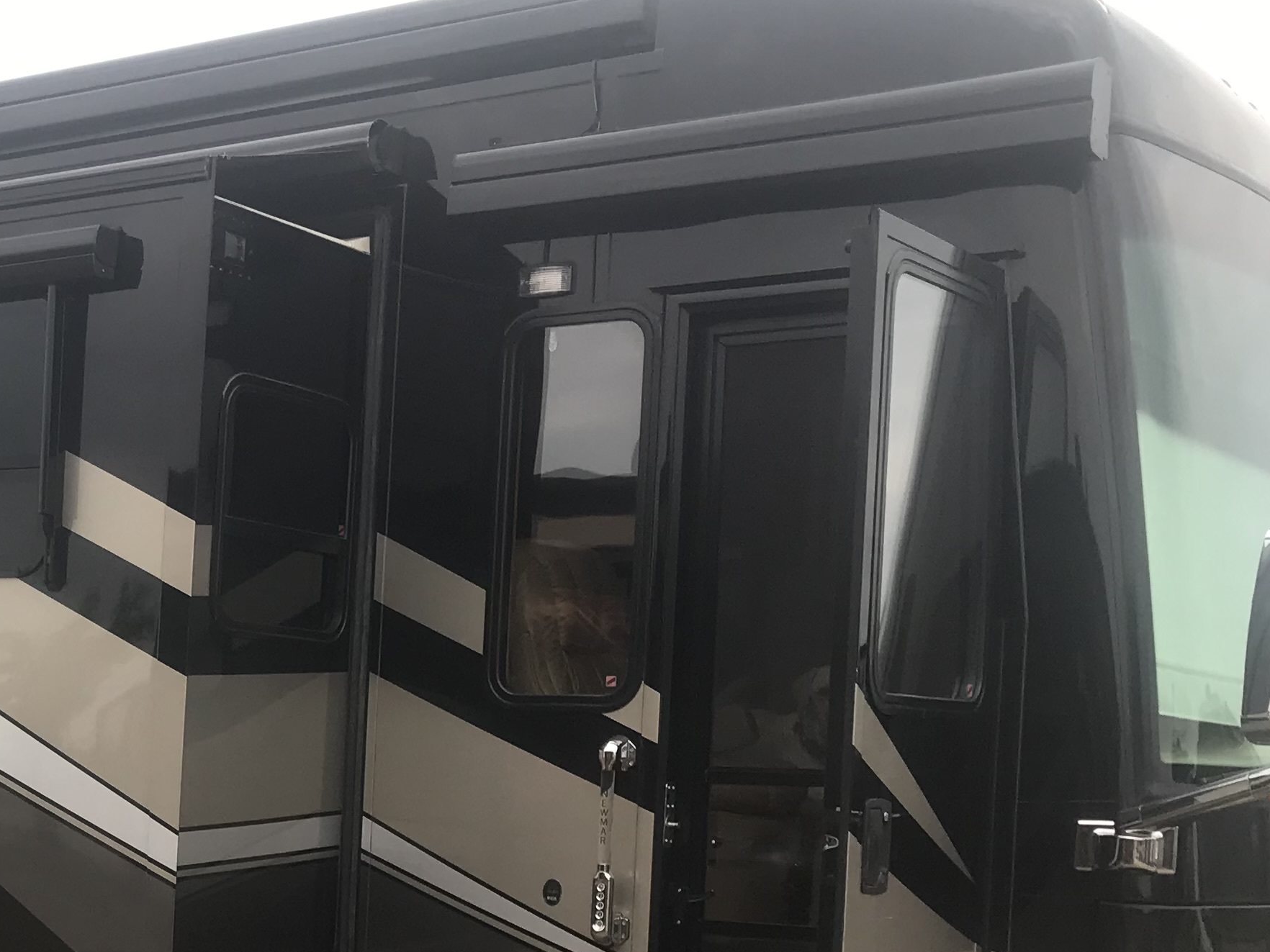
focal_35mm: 64
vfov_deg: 22.1
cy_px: 934
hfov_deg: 28.8
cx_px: 73
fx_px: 2348
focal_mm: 3.99
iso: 20
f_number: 1.8
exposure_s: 1/170
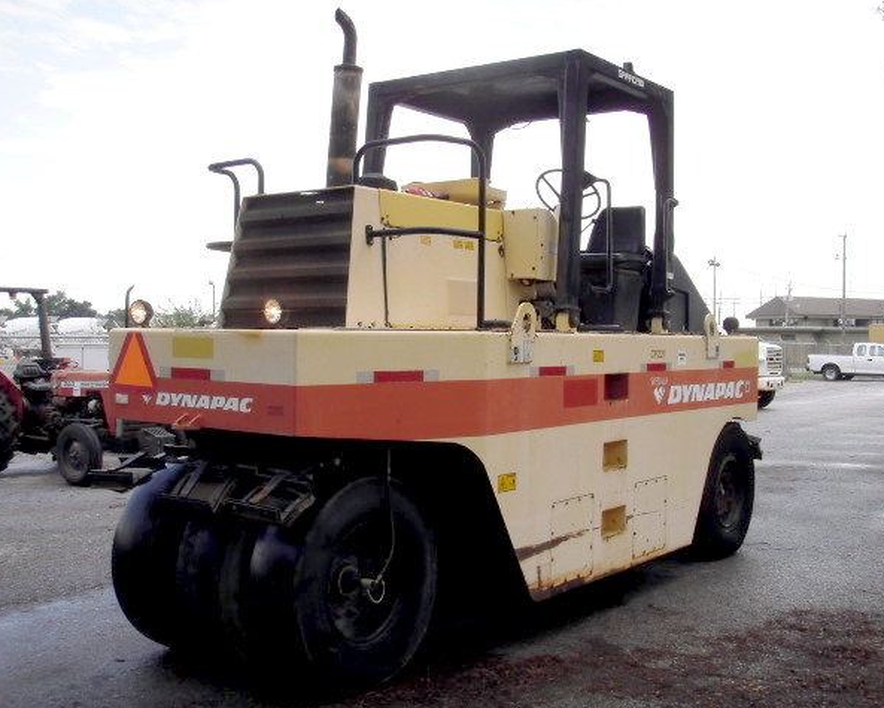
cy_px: 355
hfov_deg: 45.8
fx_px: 1047
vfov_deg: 37.4
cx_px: 438
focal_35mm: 40
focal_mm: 6.7
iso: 100
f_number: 3.5
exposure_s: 1/320
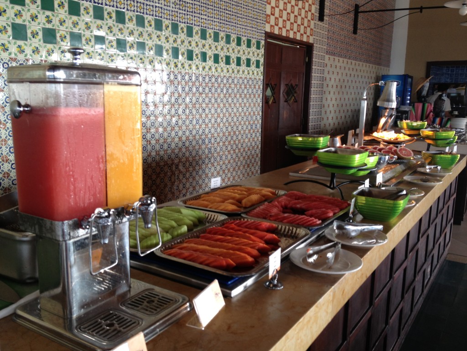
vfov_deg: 40.7
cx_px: 234
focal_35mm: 35
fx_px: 472
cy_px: 176
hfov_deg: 52.6
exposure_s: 1/20
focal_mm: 4.28
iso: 50
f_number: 2.4
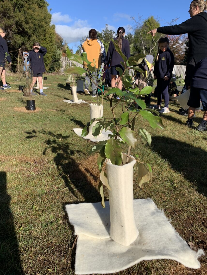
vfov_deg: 61.6
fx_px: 231
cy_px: 127
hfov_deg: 48.2
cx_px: 108
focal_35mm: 29
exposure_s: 1/1779
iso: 25
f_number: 1.8
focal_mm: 4.25
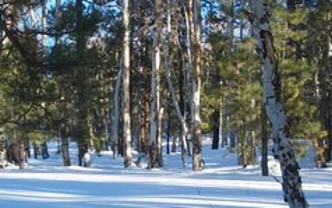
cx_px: 134
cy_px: 121
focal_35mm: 78
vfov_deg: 16.7
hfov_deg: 26.4
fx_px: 706
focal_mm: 5.8
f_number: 2.6
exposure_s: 1/400
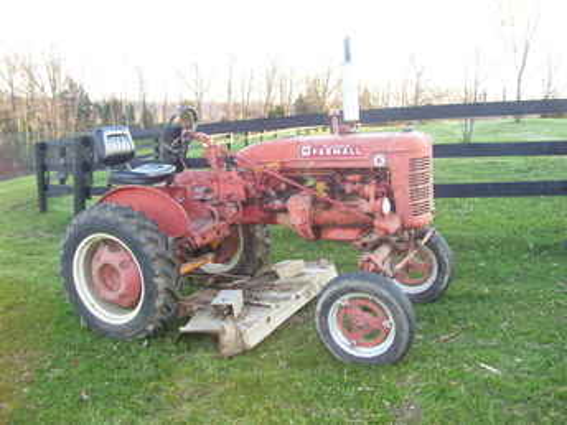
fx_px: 590
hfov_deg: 51.4
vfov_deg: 39.7
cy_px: 212
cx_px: 284
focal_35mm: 36
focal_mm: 6
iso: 100
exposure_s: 1/60
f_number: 2.7
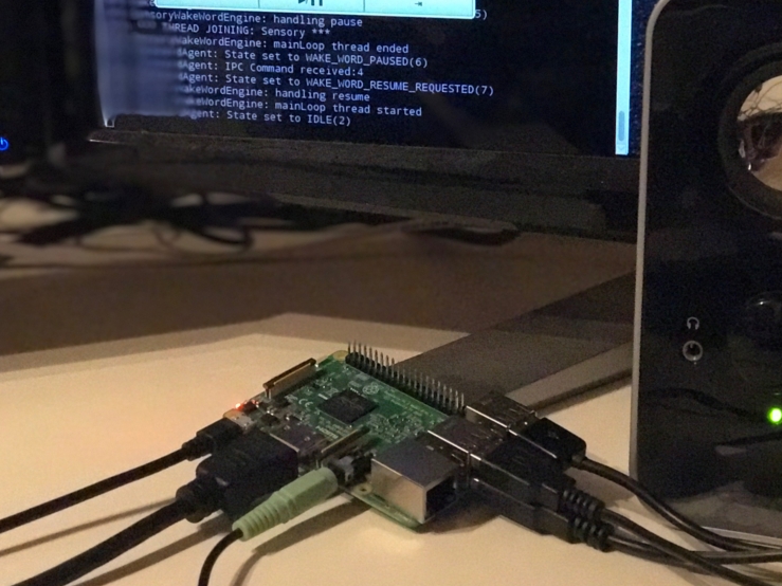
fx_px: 1784
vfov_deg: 18.6
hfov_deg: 24.7
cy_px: 222
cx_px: 474
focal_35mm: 79
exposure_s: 1/54
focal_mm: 6.6
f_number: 2.8
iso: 1250
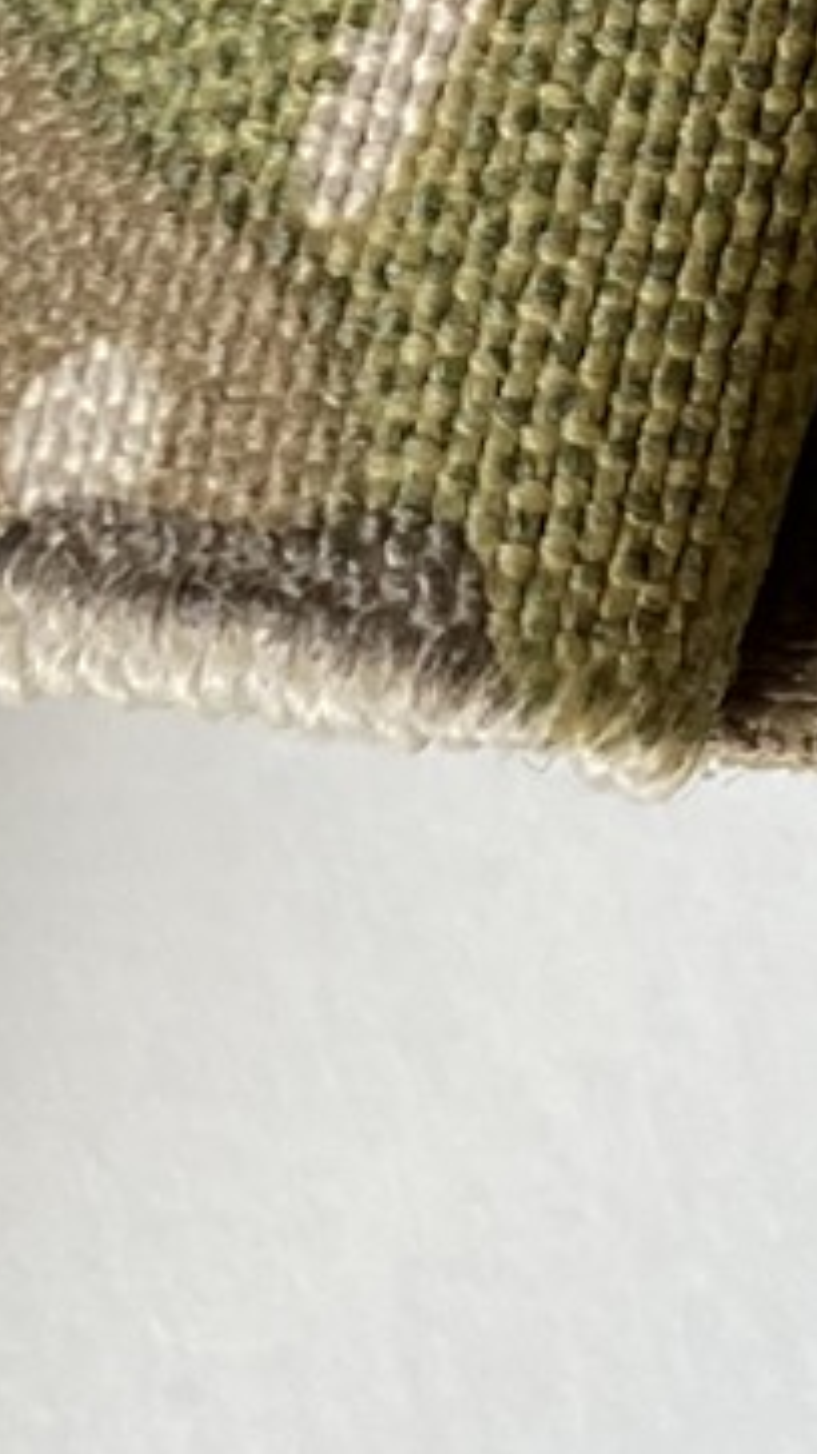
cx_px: 2339
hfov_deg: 6.9
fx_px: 6166
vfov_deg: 12.4
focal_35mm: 160
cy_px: -1130
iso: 32
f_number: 1.8
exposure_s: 1/197
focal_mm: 4.25
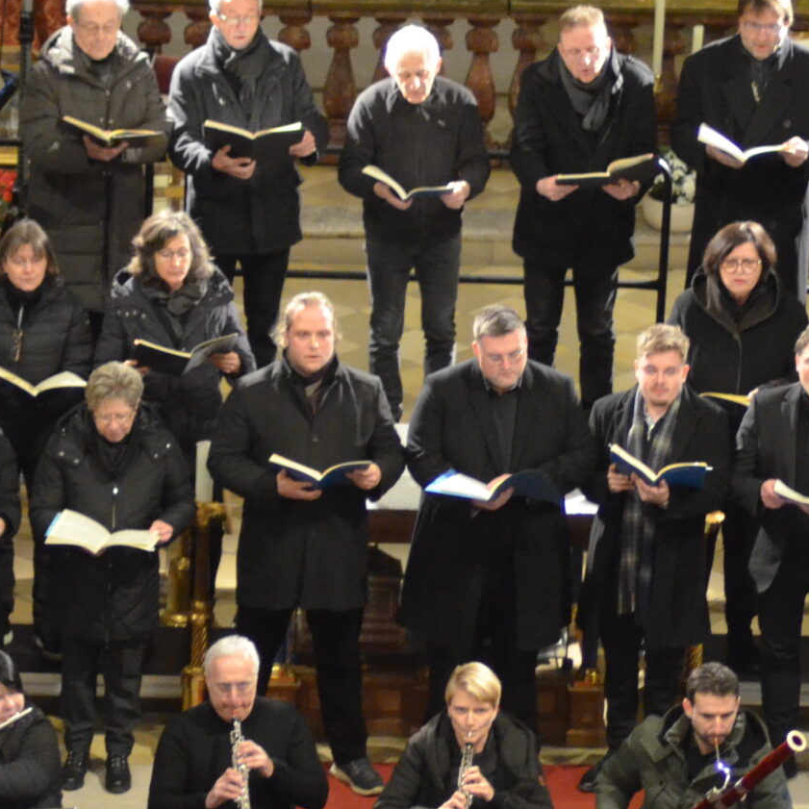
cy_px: 633
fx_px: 7165
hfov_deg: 6.5
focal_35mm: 271
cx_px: 496
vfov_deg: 6.5
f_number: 4
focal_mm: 70
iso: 3200
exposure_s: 1/60
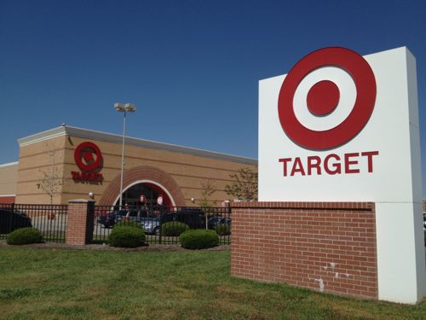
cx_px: 213
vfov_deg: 40.7
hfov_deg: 52.6
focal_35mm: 35
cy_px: 160
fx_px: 431
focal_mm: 4.28
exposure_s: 1/3247
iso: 64
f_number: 2.4
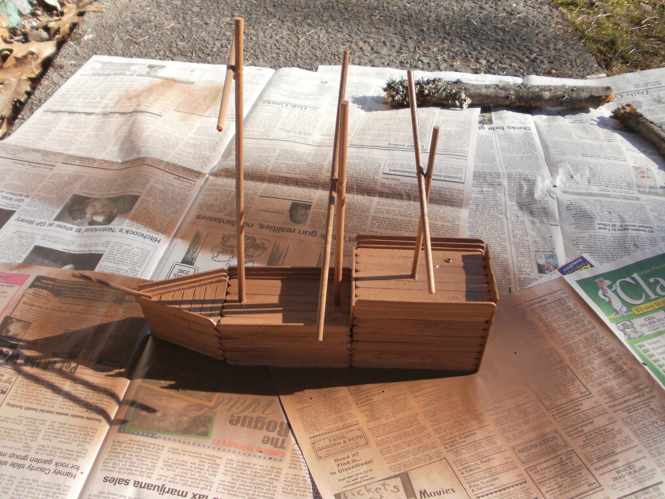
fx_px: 692
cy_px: 250
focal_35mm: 36
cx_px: 332
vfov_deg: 39.7
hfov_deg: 51.4
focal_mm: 6.3
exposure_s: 1/500
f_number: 3.5
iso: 100
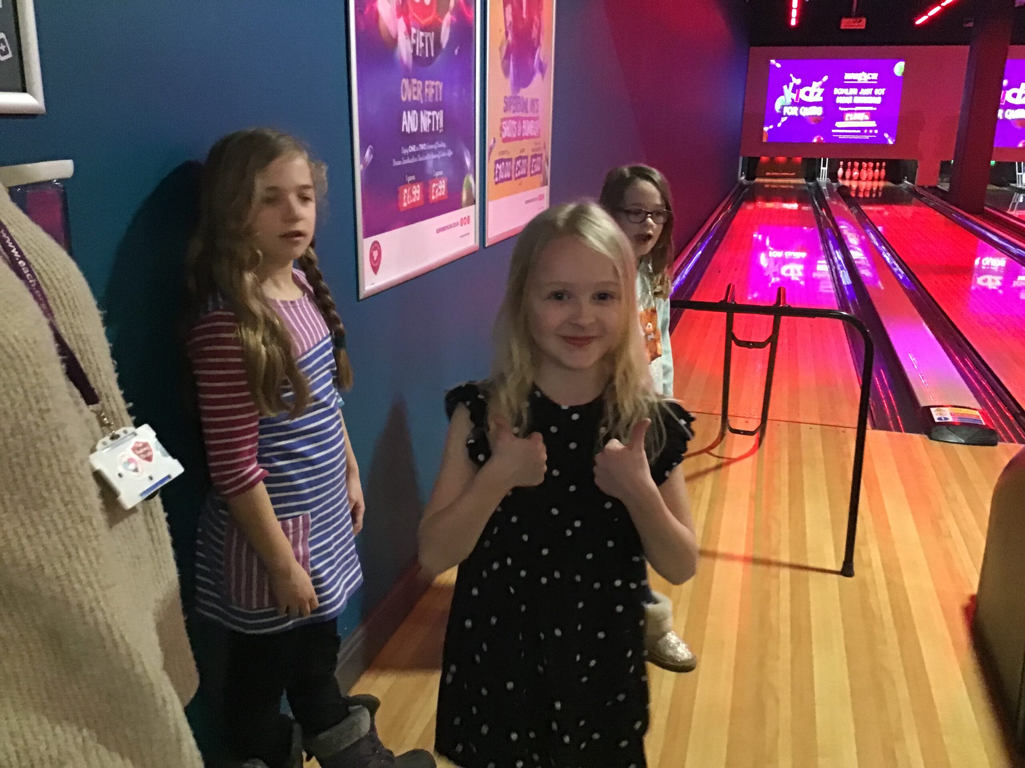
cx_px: 512
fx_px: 918
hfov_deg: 58.4
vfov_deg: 45.4
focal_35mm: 31
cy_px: 384
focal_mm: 3.3
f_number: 2.4
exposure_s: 1/17
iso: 500
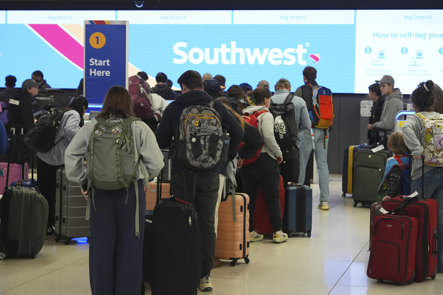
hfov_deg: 23.9
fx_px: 1046
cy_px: 148
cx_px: 222
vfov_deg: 16.1
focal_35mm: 85
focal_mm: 85
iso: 4000
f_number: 4.5
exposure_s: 1/320
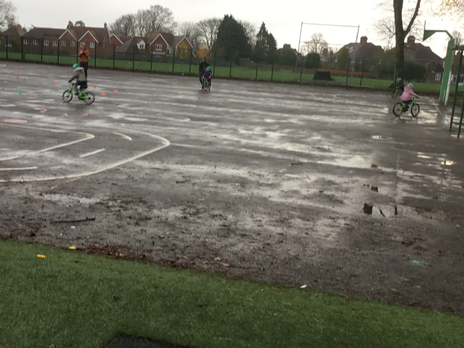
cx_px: 160
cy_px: 205
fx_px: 657
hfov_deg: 38.5
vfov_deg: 29.6
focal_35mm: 49
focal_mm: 3.3
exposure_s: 1/50
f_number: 2.4
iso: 25
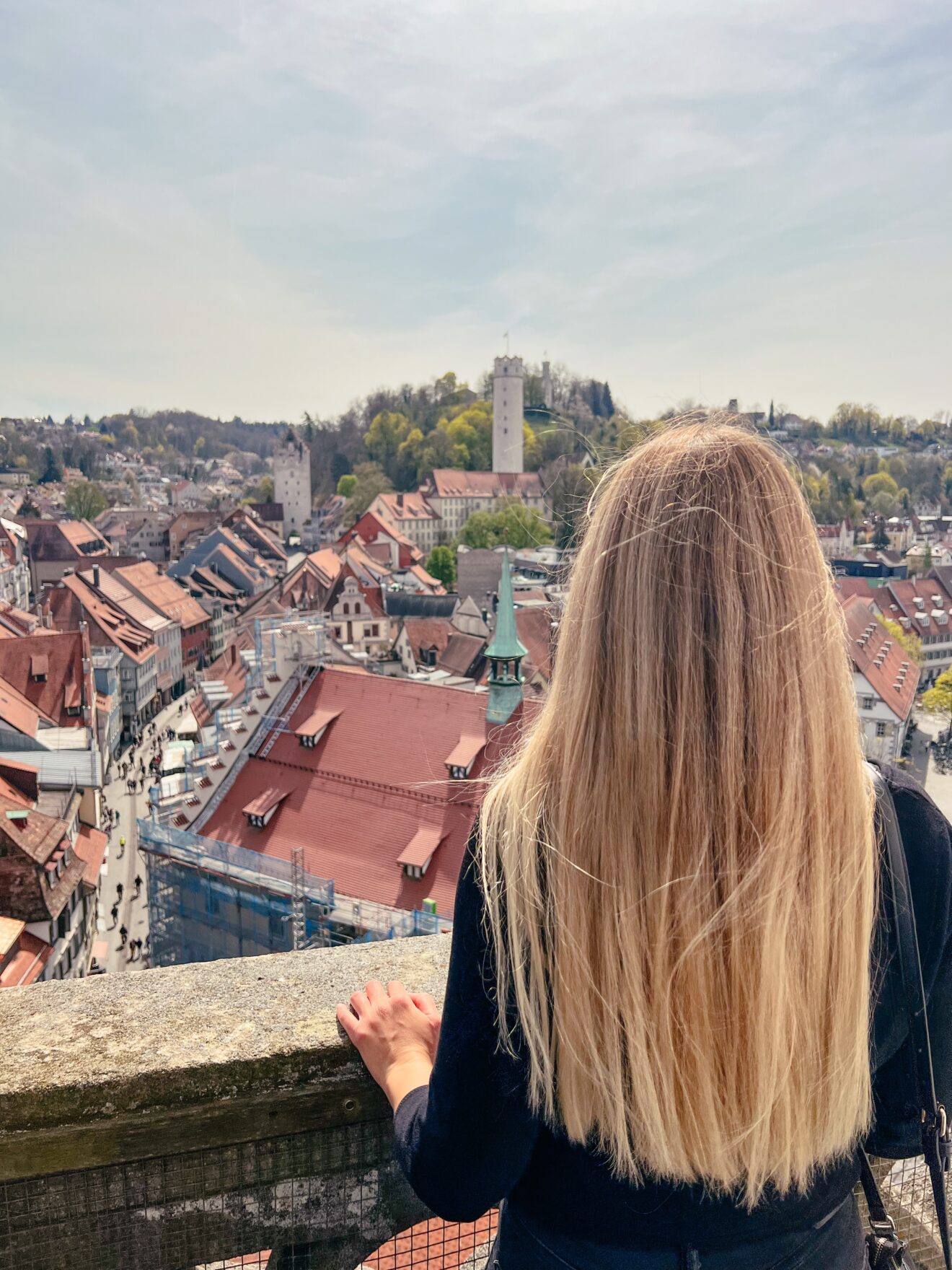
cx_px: 476
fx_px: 953
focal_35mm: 26
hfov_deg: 53.1
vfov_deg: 67.3
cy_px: 635
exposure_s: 1/7500
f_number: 1.5
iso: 50
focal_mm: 5.7
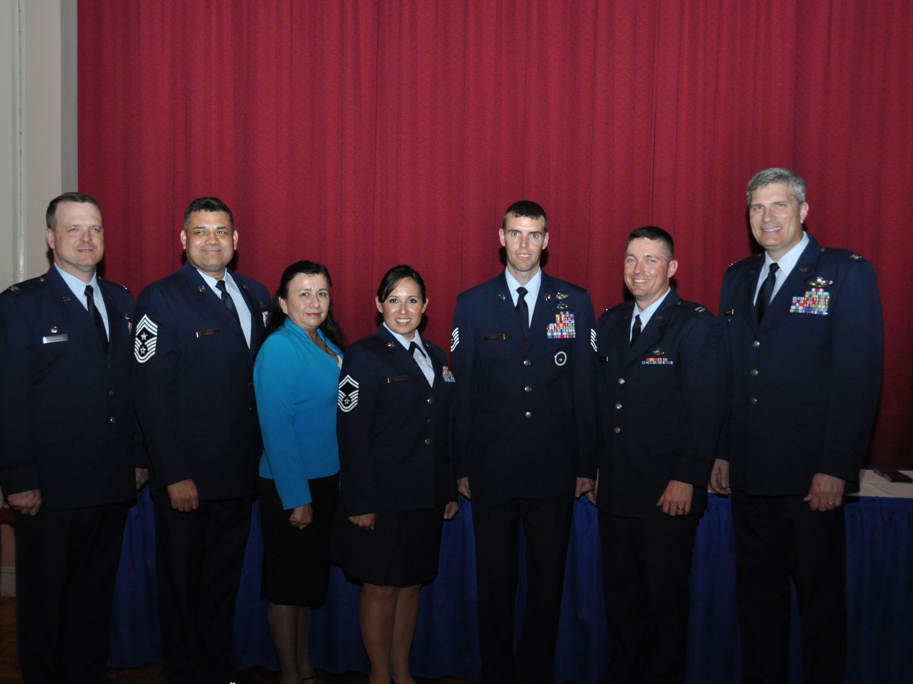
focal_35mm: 39
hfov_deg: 47.8
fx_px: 1029
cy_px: 368
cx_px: 412
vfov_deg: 36.8
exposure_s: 1/60
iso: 800
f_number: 4
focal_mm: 22
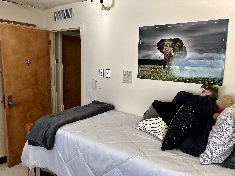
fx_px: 197
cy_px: 88
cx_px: 118
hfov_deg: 61.7
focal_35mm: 29
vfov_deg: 48.2
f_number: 1.8
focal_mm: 3.99
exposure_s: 1/40
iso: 25
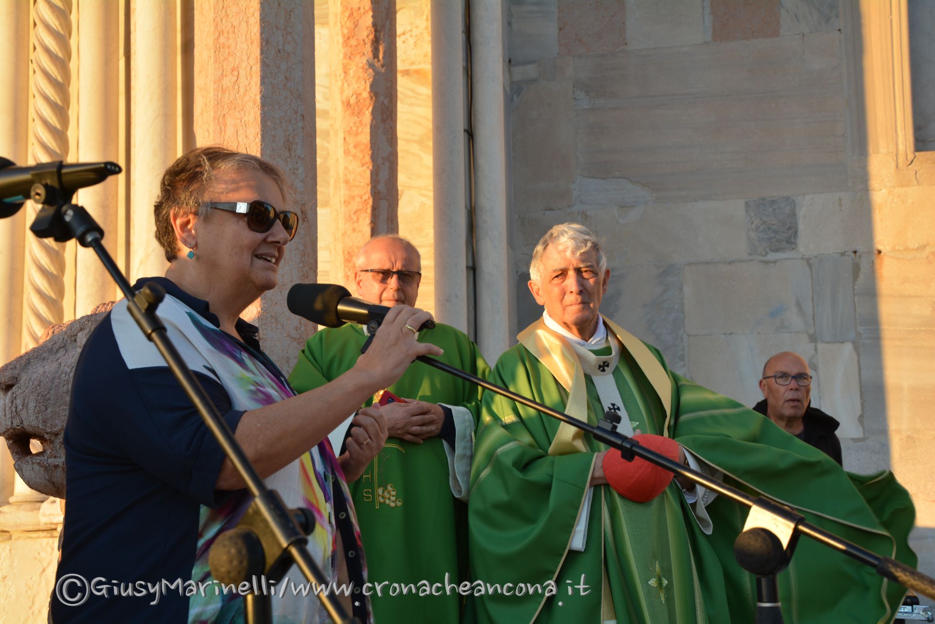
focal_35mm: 57
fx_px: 1480
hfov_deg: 35.1
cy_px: 312
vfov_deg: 23.8
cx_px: 468
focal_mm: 38
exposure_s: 1/125
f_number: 5.6
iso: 250
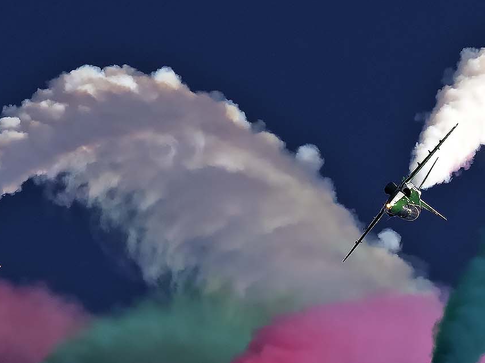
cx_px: 194
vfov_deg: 0.9
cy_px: 350
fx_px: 24319
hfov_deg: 1.1
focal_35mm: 1736
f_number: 9
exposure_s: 1/3200
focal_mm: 500
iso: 900
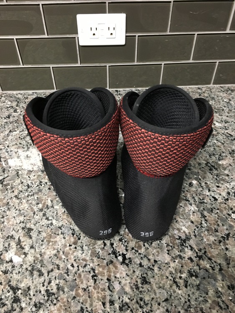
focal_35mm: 29
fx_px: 262
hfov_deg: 48.3
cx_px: 118
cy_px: 156
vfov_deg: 61.6
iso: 200
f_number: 2.2
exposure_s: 1/17
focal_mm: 4.15
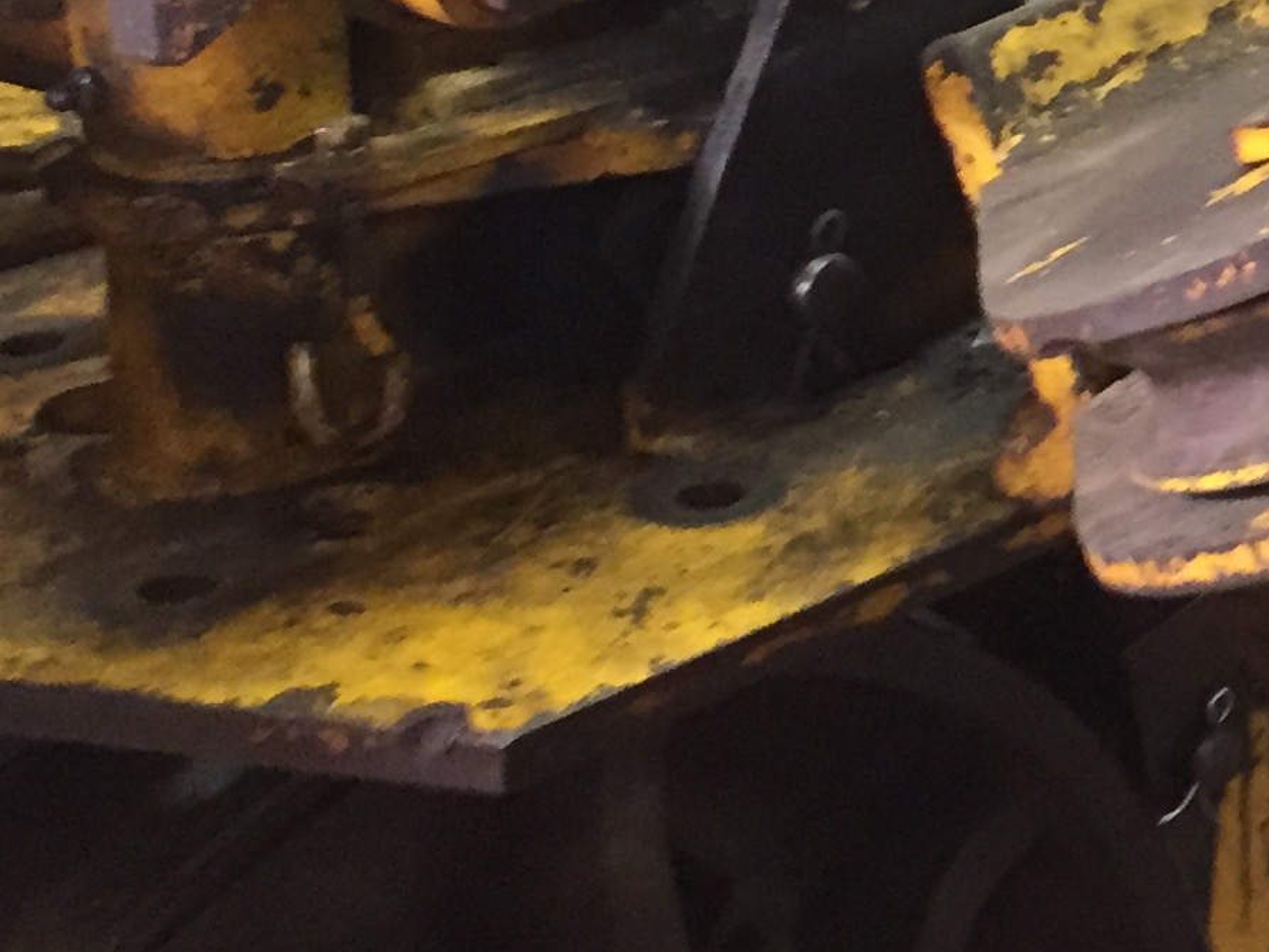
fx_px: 3886
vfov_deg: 13.5
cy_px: -229
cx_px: 1683
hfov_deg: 17.3
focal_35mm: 106
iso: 250
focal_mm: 4.15
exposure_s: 1/24
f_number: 2.2
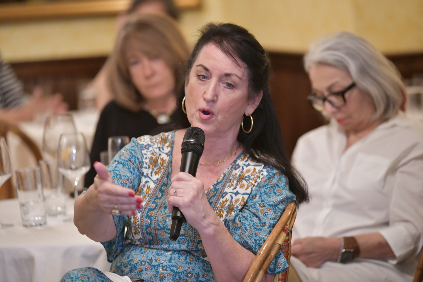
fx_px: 1704
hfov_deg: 14.2
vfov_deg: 9.5
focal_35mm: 145
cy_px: 141
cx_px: 212
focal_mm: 145
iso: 3200
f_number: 3.5
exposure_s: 1/50
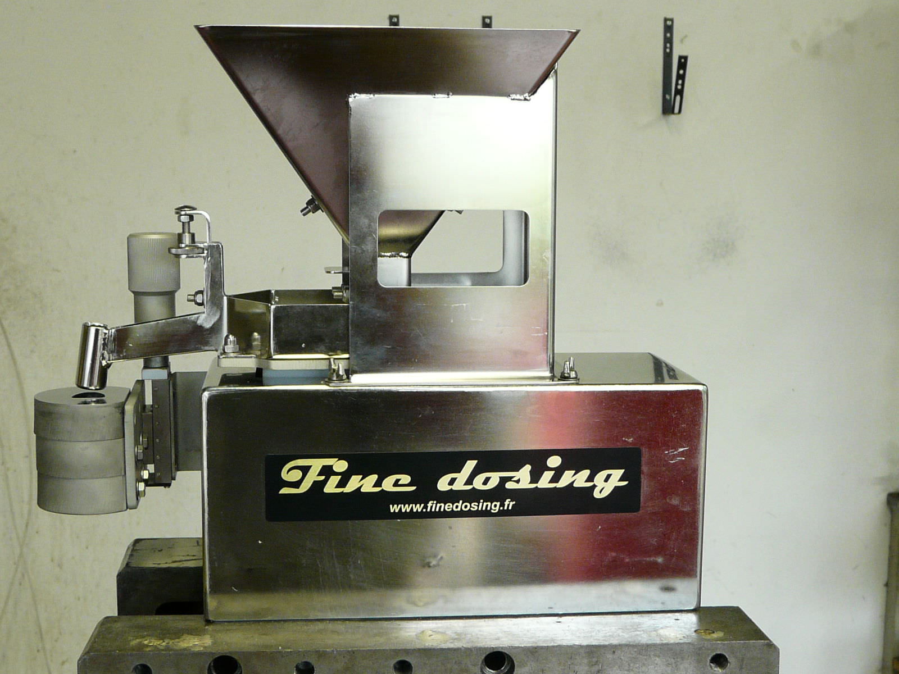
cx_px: 450
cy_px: 337
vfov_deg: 26.1
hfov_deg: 34.3
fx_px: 1454
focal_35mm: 56
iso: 200
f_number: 2.8
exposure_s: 1/40
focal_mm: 5.8
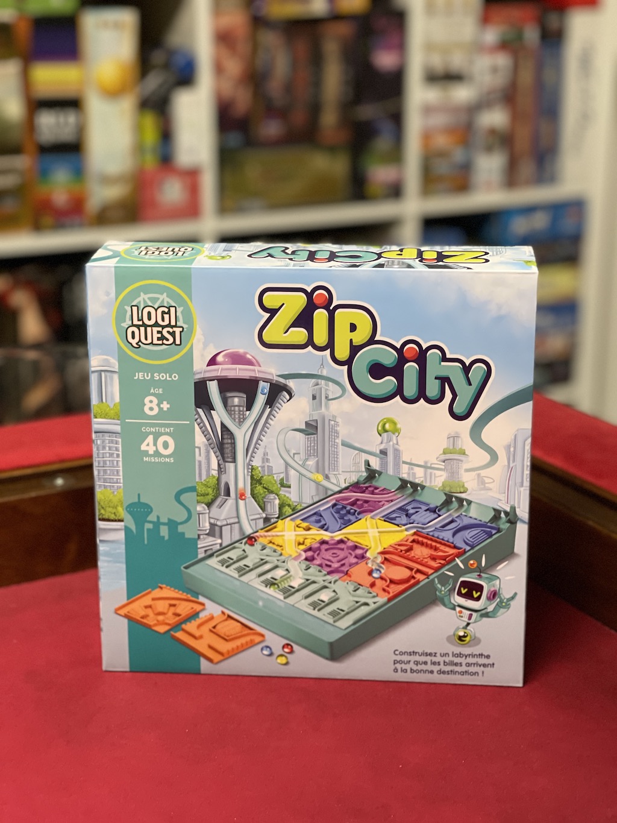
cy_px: 412
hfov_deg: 22.9
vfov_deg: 30.3
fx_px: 1521
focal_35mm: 64
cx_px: 308
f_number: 2.2
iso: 400
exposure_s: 1/33
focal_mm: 7.5
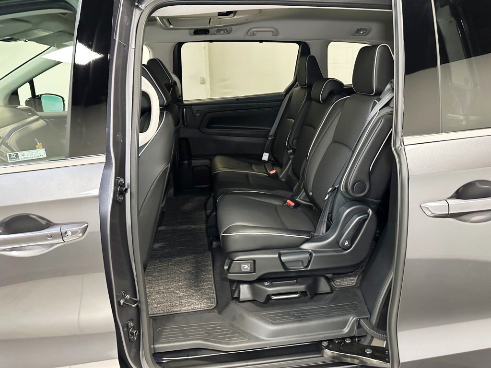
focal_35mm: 24
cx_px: 246
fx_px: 340
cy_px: 184
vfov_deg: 56.8
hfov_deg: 71.6
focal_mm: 6.86
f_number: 1.78
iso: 1000
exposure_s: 1/40
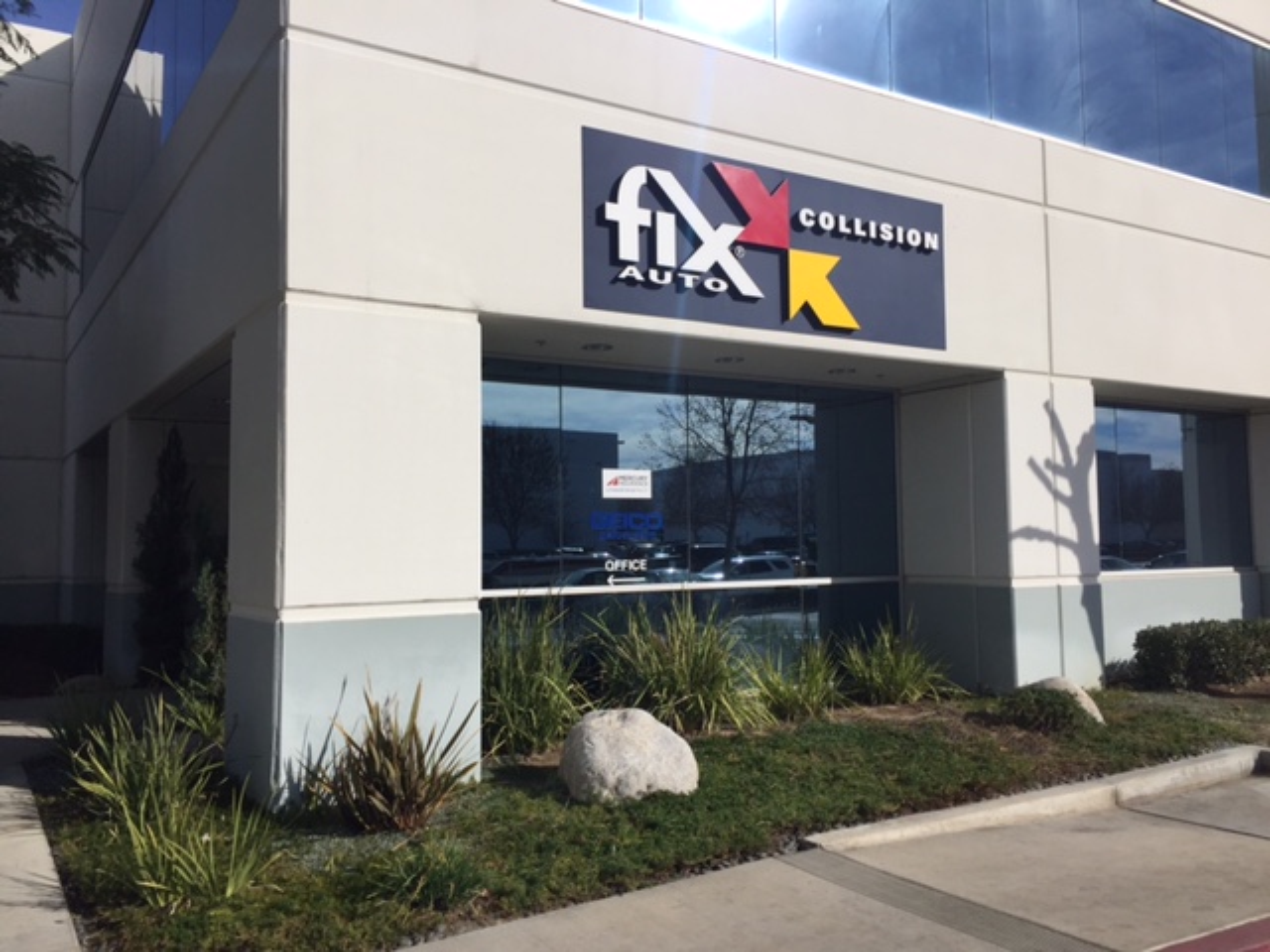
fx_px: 1064
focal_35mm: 29
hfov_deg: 61.7
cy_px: 476
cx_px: 635
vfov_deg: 48.2
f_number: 2.2
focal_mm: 4.15
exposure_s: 1/4950
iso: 32
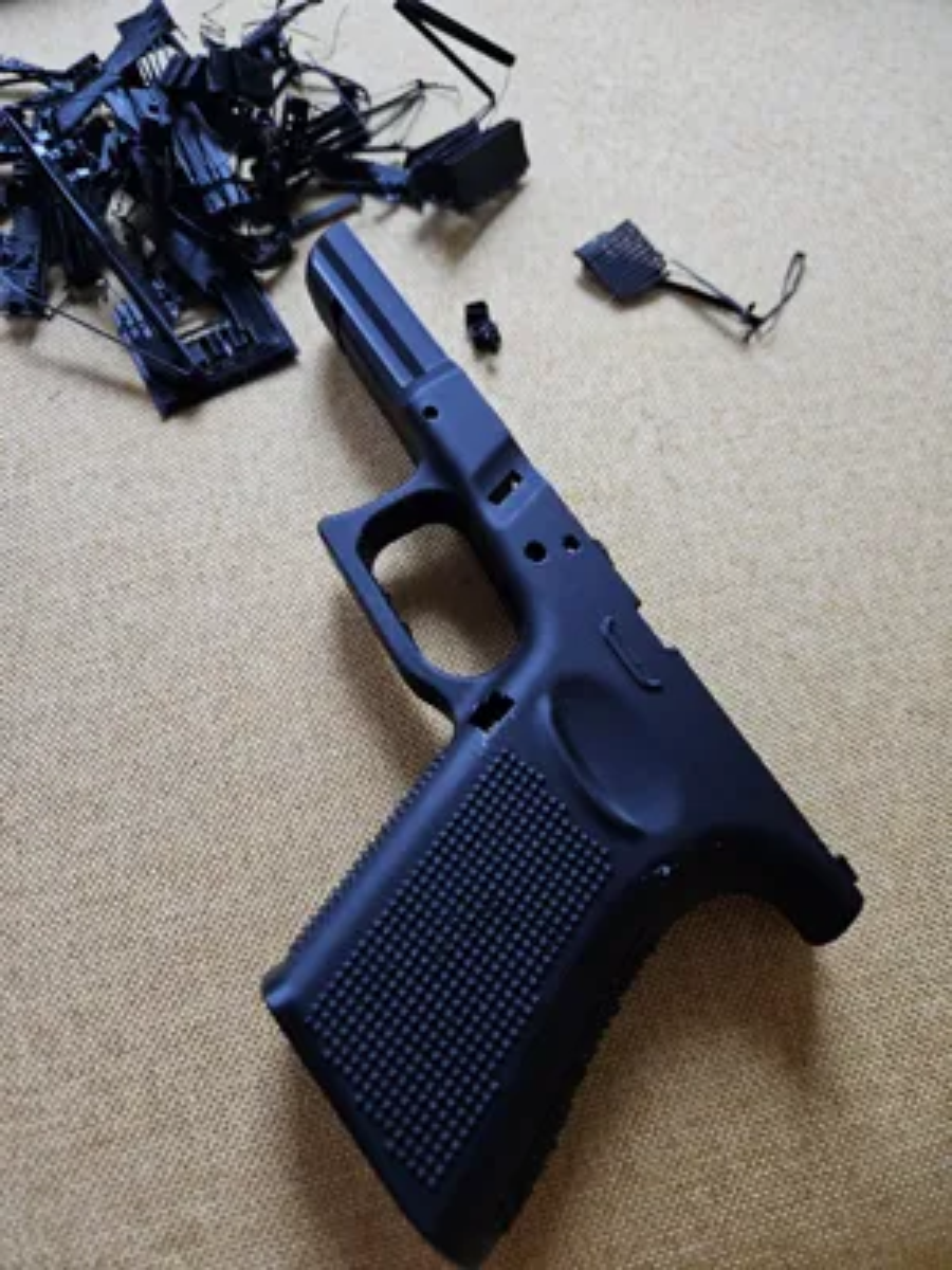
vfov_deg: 73.9
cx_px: 476
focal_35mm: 23
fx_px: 843
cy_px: 635
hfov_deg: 58.9
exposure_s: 1/30
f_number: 1.8
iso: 640
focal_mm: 5.4
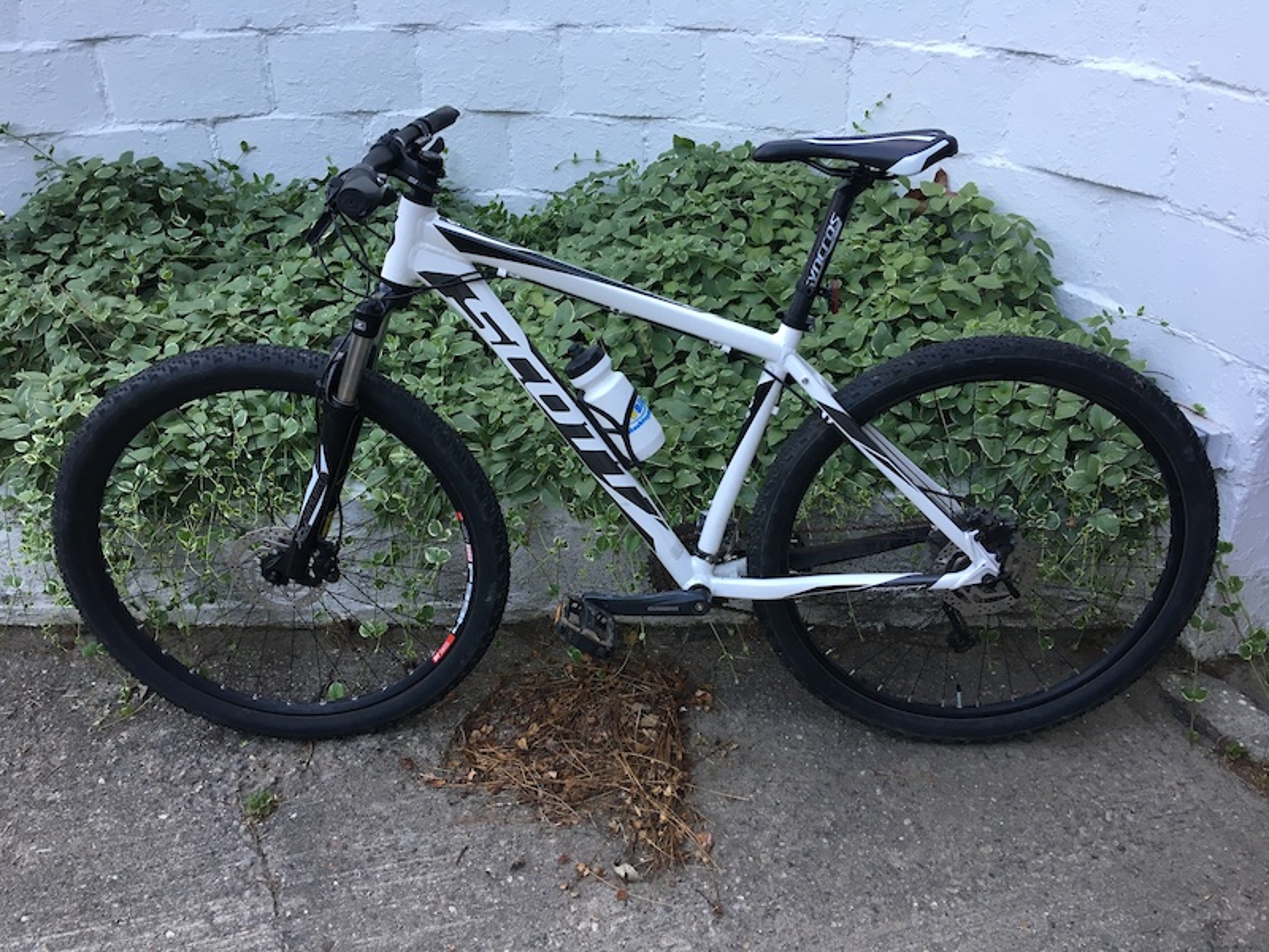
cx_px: 634
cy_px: 476
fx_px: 1063
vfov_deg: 48.2
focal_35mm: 29
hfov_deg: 61.7
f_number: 2.2
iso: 25
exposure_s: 1/40
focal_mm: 4.15
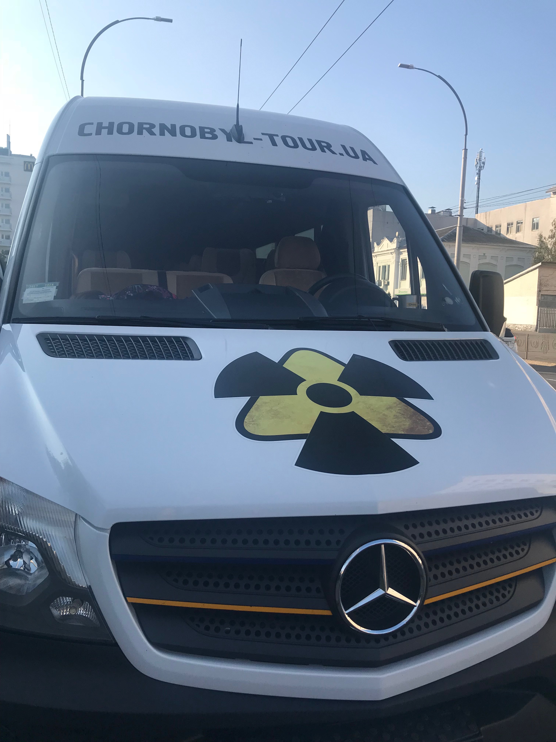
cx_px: 278
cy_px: 371
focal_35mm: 28
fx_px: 600
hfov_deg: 49.7
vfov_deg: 63.4
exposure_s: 1/1198
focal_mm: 3.99
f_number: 1.8
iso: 20
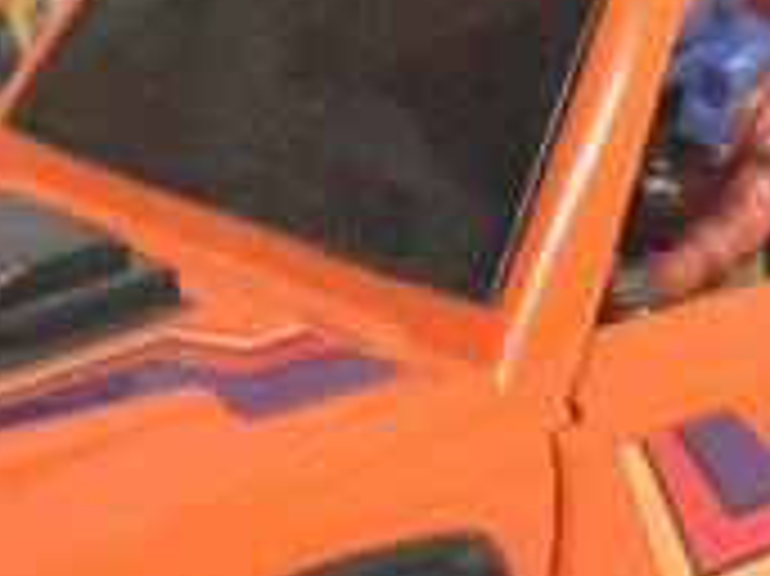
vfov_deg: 11.4
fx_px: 2890
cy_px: 432
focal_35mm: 130
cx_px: 468
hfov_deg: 15.2
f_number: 2.2
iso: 200
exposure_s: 1/17
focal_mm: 4.15
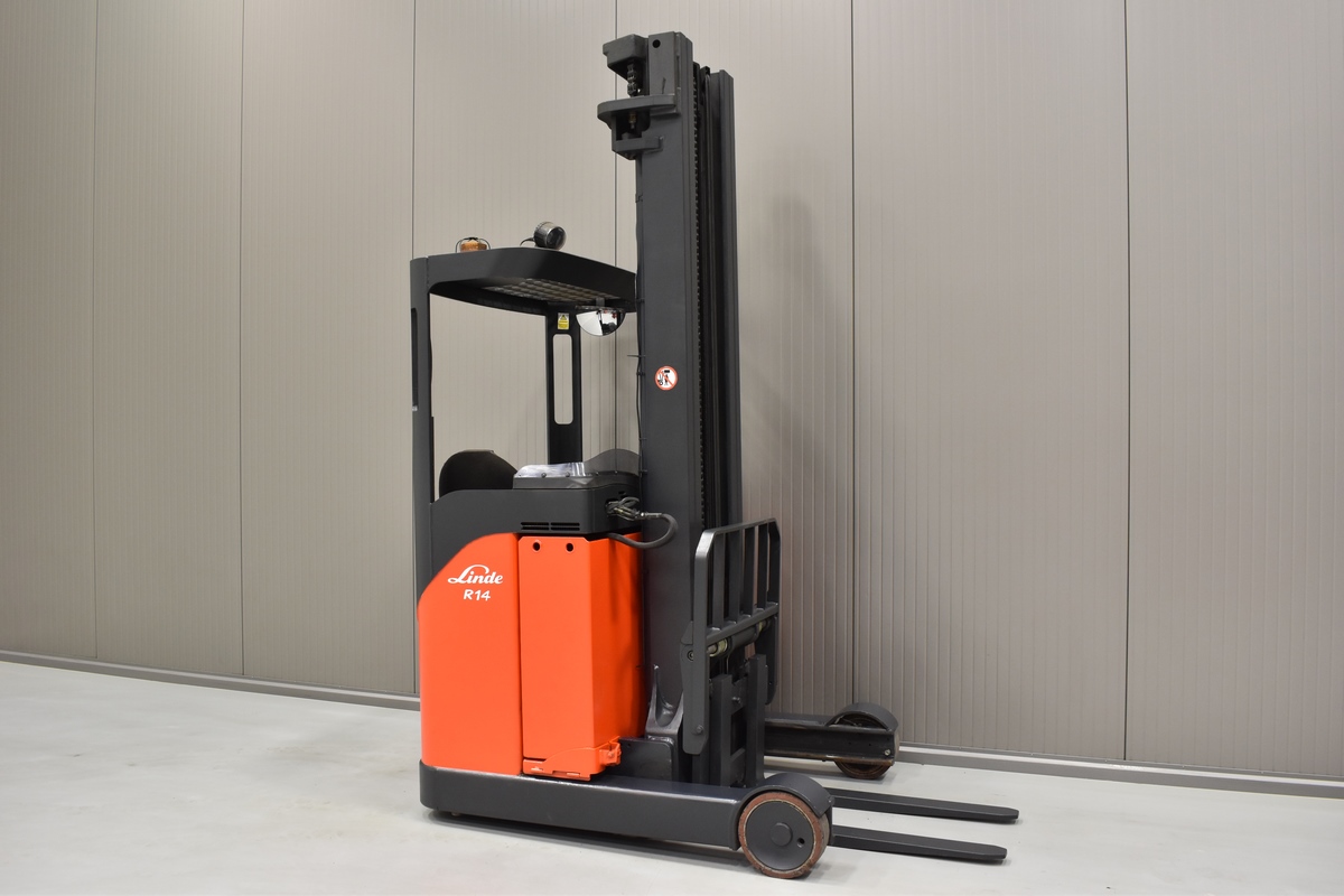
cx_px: 672
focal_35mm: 30
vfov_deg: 43.6
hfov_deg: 61.9
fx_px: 1120
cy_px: 448
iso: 800
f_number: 5.6
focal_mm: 20
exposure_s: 1/20
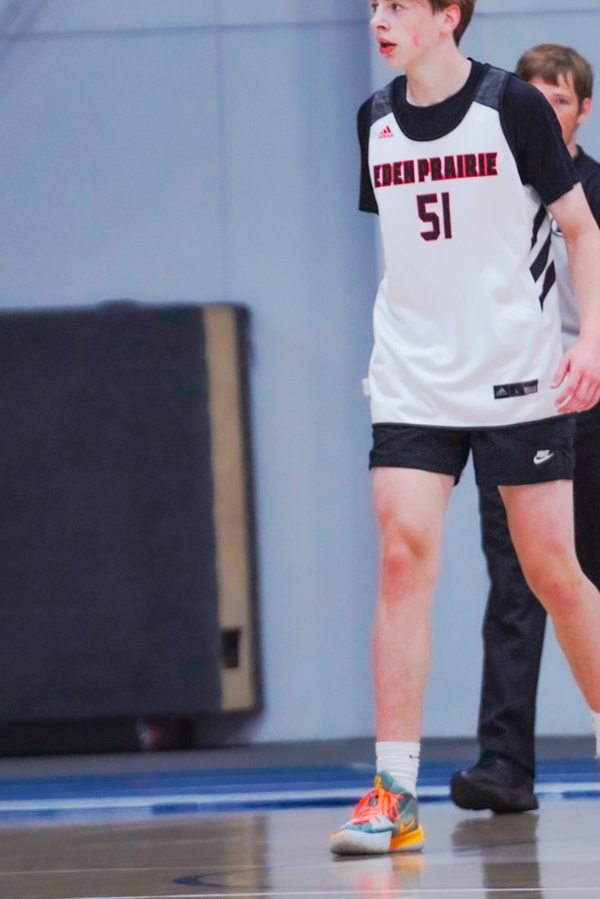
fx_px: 14449
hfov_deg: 2.4
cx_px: 446
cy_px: 77
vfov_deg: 3.6
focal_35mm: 578
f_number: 2.8
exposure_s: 1/500
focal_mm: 180
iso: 1000
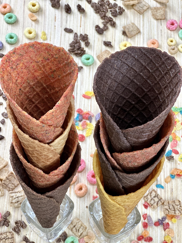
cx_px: 91
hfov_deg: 19.1
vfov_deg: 25.3
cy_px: 122
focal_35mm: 77
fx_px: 540
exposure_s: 1/60
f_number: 2.8
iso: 160
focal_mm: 9
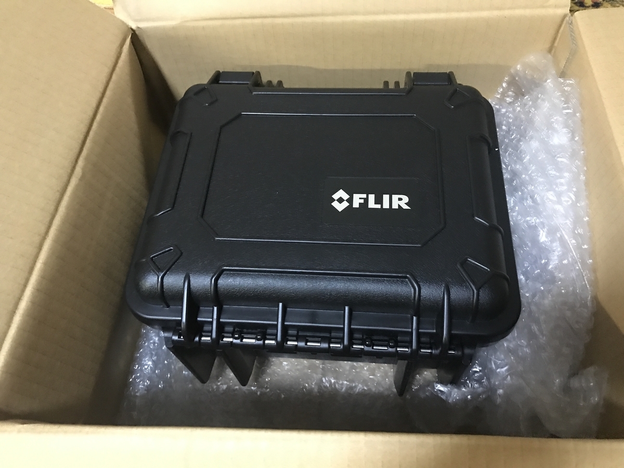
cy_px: 234
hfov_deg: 63.4
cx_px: 312
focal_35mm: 28
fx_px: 505
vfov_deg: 49.7
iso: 100
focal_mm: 3.99
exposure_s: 1/5
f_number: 1.8
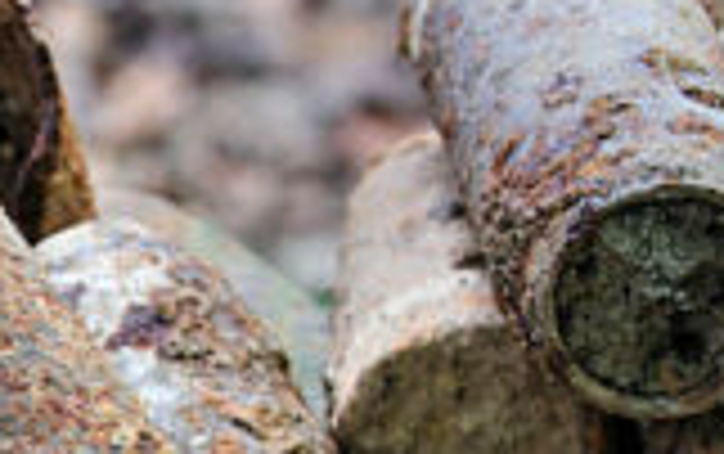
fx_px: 9777
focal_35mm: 495
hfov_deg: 4.2
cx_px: -40
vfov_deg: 2.6
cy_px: 888
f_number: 4.5
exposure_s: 1/60
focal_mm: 102
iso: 800
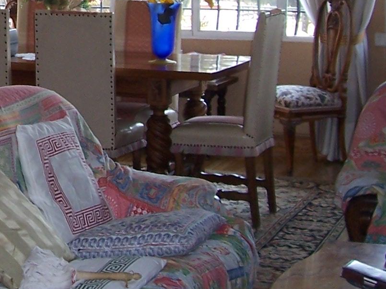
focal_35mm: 104
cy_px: -39
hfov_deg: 17.8
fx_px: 1159
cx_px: -107
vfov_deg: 13.9
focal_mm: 5.6
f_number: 2.7
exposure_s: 1/60
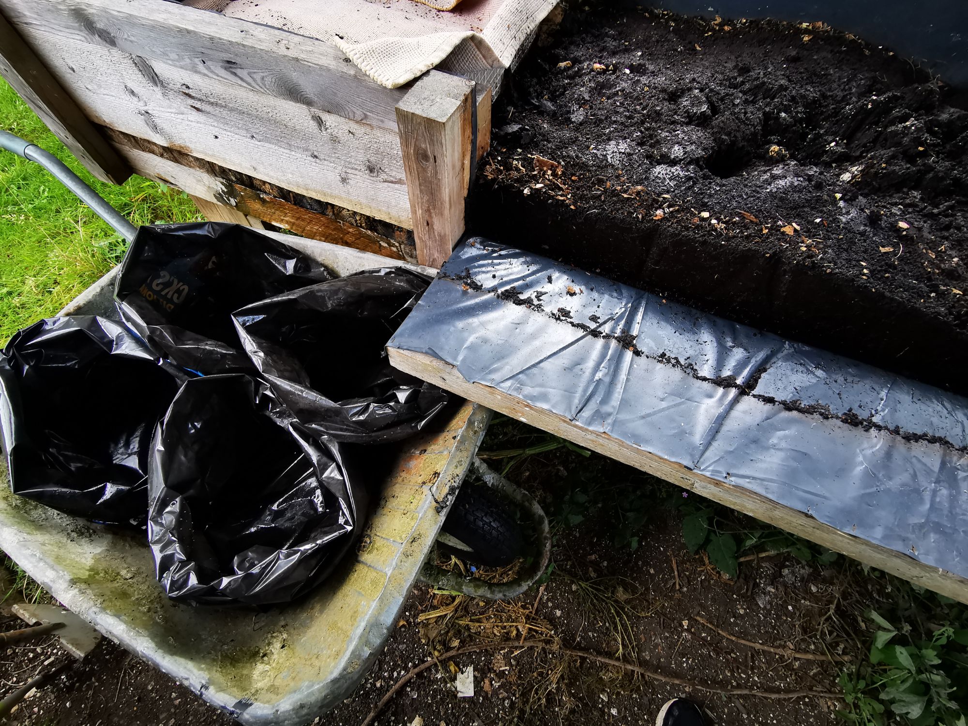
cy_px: 363
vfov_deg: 78.1
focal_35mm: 16
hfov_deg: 94.5
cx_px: 484
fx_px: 447
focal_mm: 2.35
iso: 64
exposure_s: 1/50
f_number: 2.2
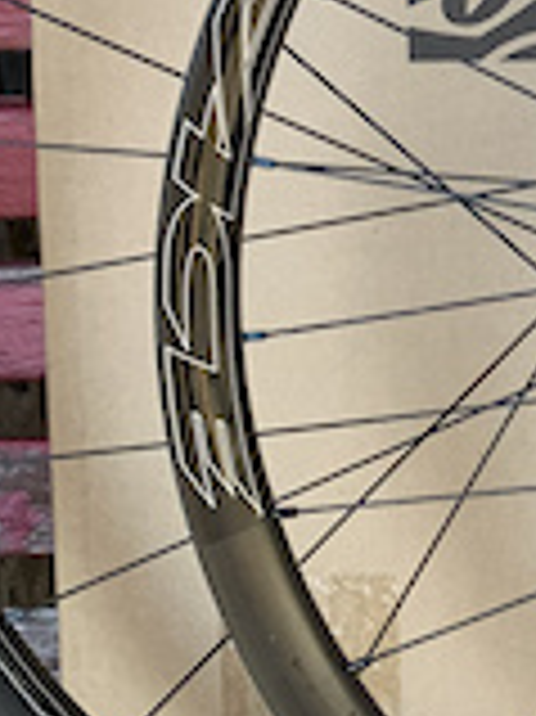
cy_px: -126
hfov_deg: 10.7
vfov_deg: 14.6
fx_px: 2708
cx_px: 923
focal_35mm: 131
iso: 25
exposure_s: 1/121
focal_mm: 4.25
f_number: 1.8
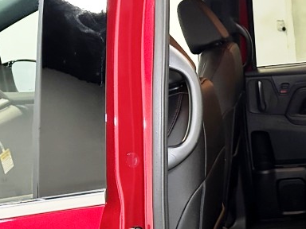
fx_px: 566
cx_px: 379
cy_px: 215
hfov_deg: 26.5
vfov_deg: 22.3
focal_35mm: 64
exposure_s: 1/30
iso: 1000
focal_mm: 6.86
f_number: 1.78
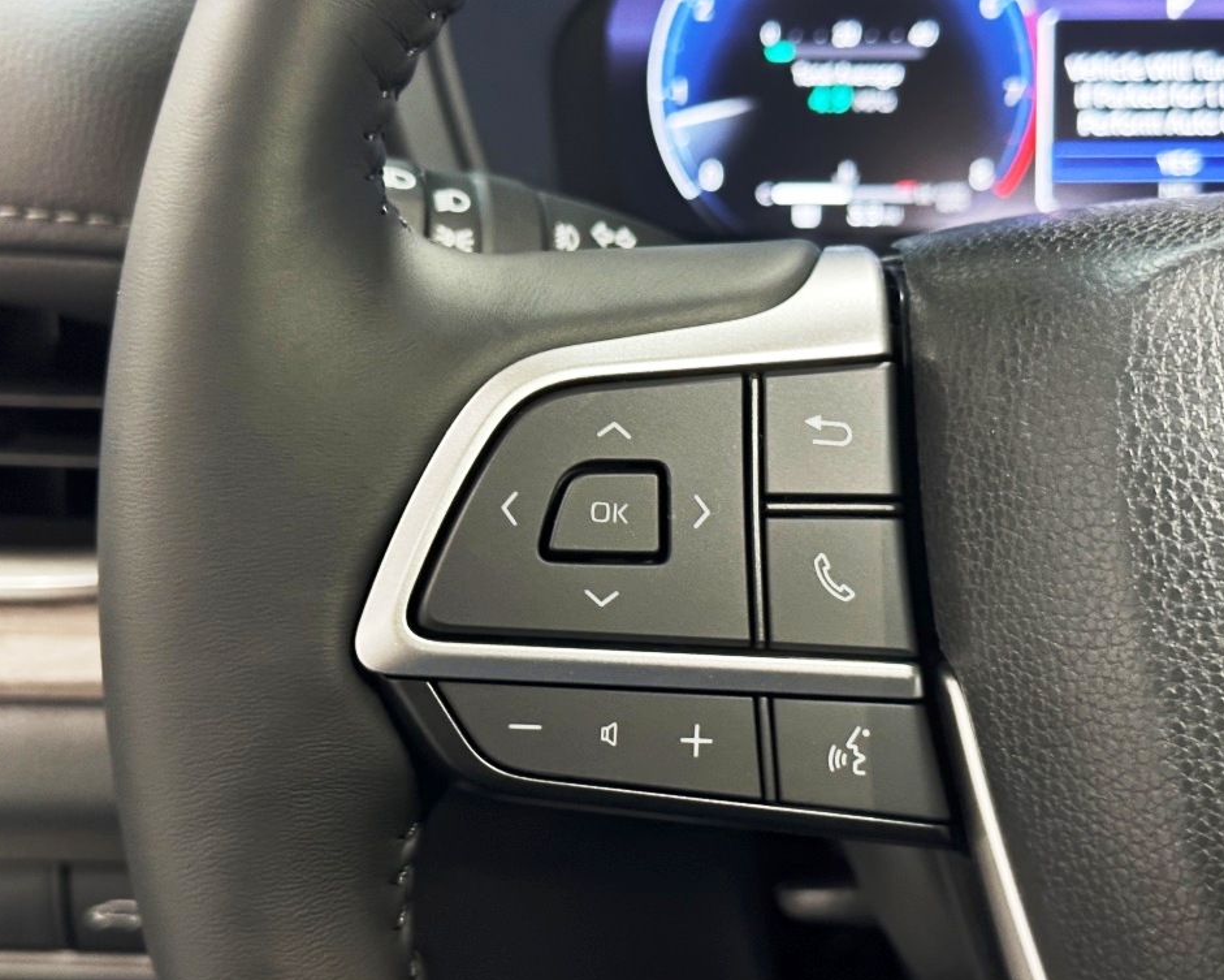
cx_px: 636
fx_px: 1848
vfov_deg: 29.7
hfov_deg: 36.6
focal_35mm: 51
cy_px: 497
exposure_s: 1/30
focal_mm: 6.86
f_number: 1.78
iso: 640
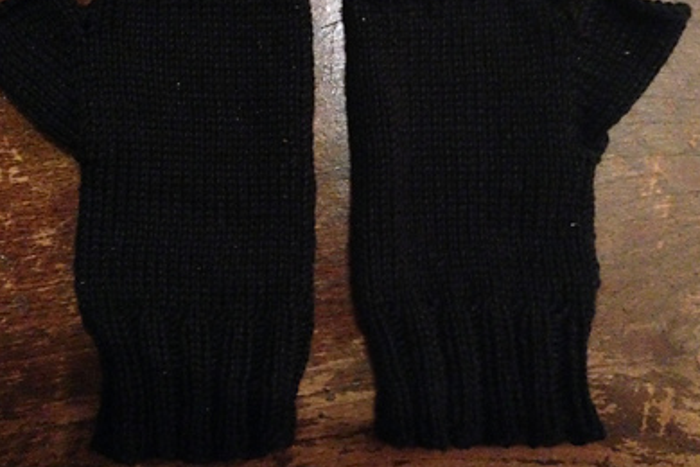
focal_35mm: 44
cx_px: 318
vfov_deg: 30.4
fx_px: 855
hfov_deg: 44.5
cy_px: 182
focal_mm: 4.12
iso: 800
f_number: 2.4
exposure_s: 1/15
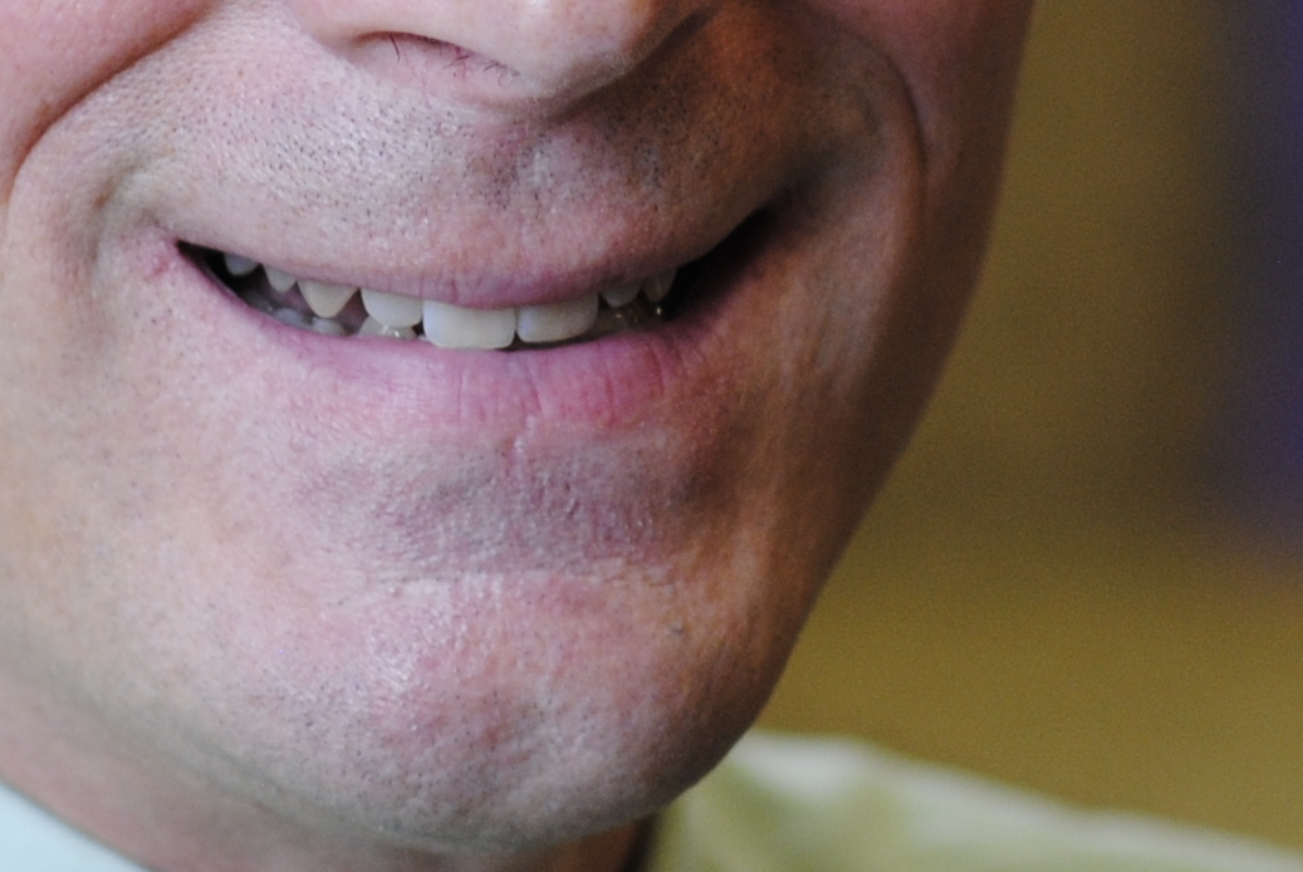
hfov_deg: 4.3
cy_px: -401
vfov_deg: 2.9
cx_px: 510
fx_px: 17243
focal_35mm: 476
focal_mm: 85
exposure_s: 1/125
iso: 250
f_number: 2.8
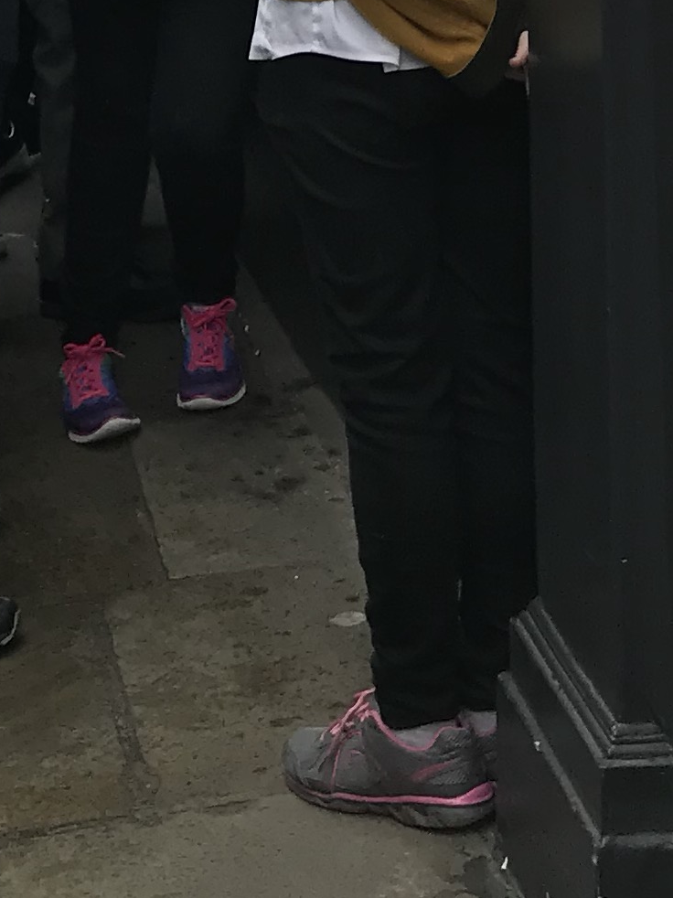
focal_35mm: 115
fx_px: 2982
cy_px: -780
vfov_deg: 14.7
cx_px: 8
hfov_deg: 12.7
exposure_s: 1/100
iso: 25
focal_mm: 3.99
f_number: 1.8
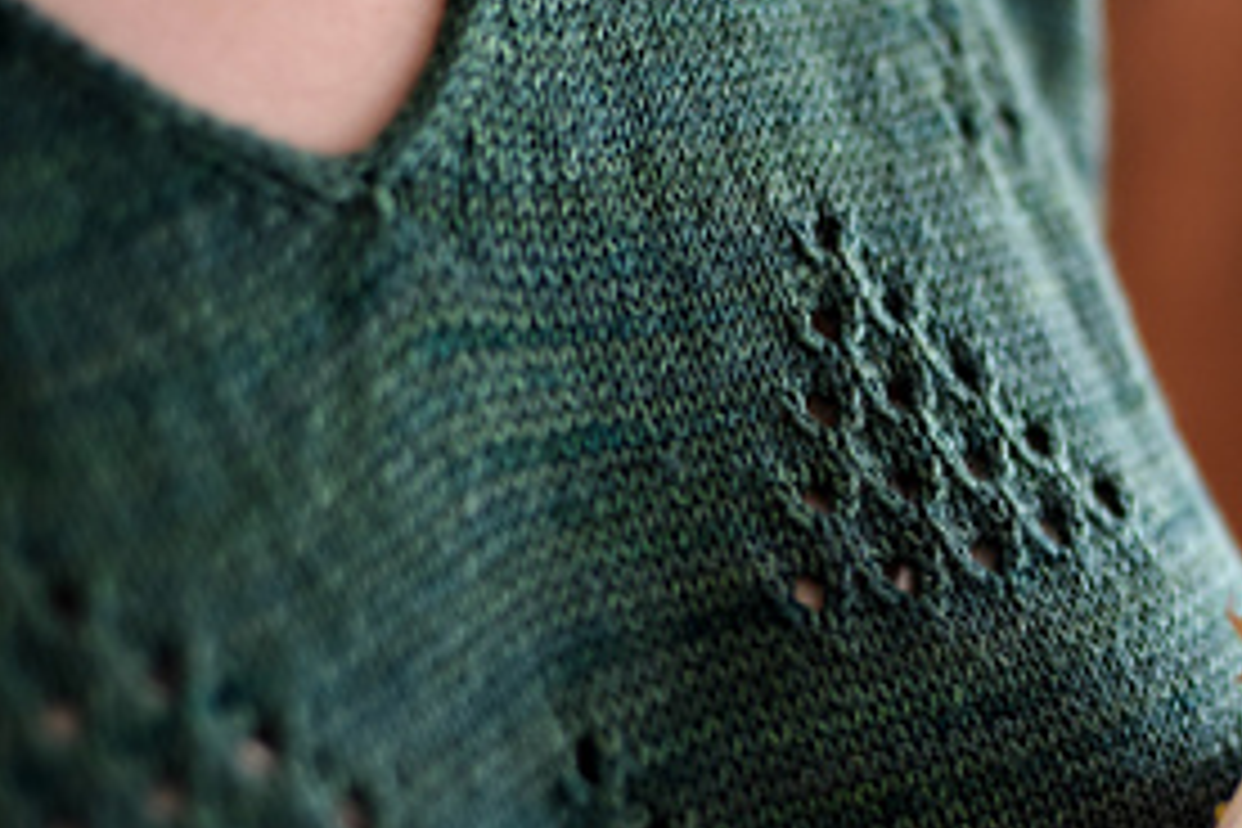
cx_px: 943
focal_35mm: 116
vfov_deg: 11.8
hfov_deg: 17.5
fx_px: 4002
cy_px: 477
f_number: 2
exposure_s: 1/400
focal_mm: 50
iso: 400
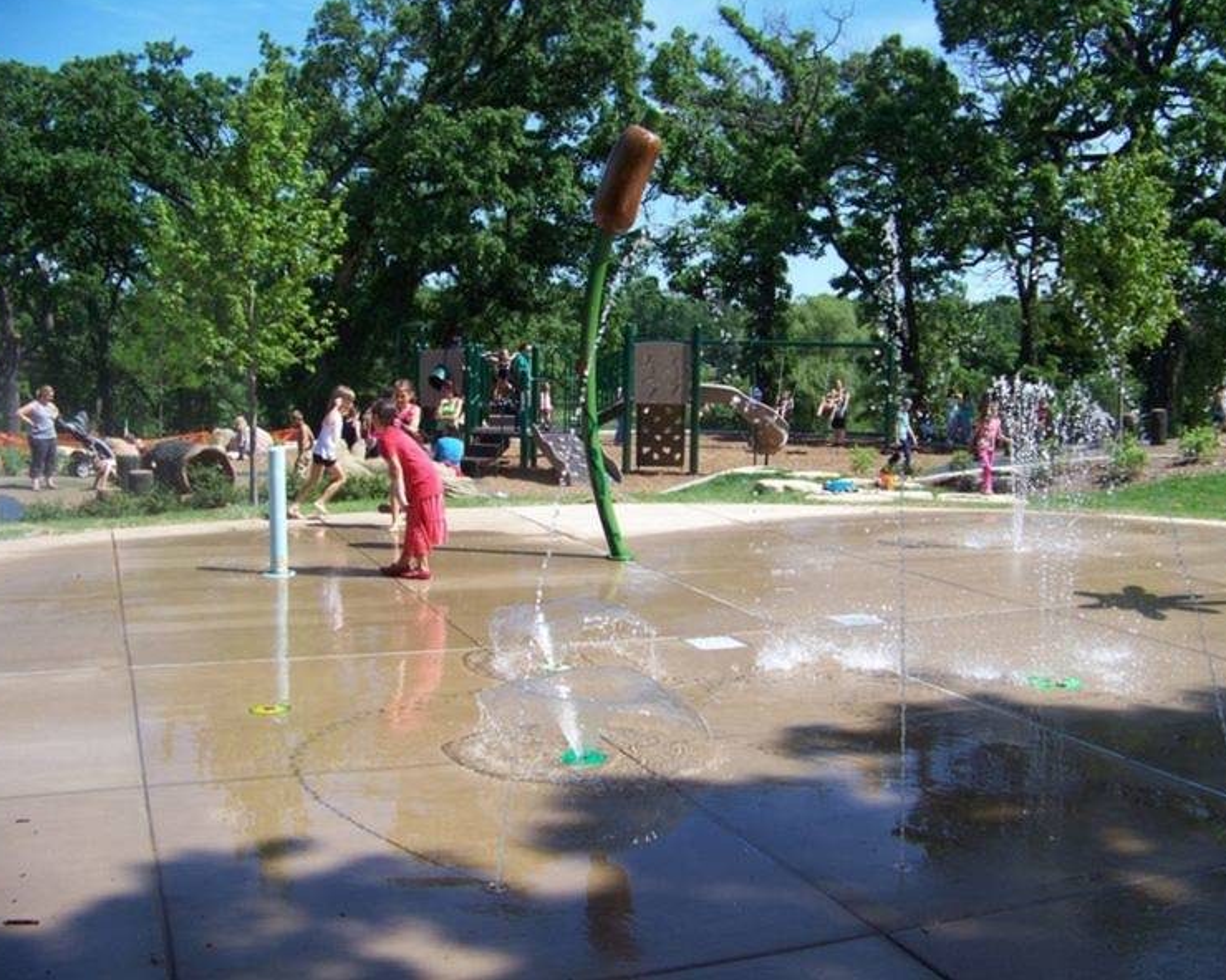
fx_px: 1379
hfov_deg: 47.9
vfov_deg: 39.2
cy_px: 485
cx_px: 641
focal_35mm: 38
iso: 67
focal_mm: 5.85
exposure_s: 1/800
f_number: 2.8
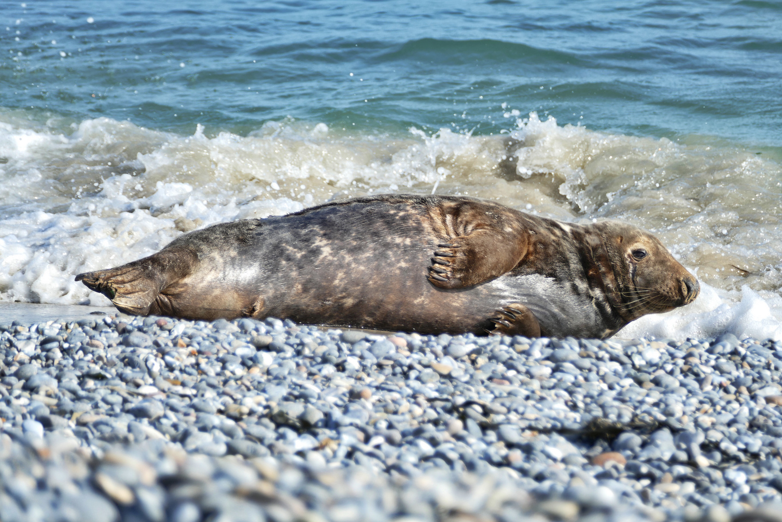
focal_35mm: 379
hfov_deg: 5.4
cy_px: 261
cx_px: 391
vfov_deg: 3.6
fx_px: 8232
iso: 125
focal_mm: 138.15
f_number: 4
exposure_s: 1/800
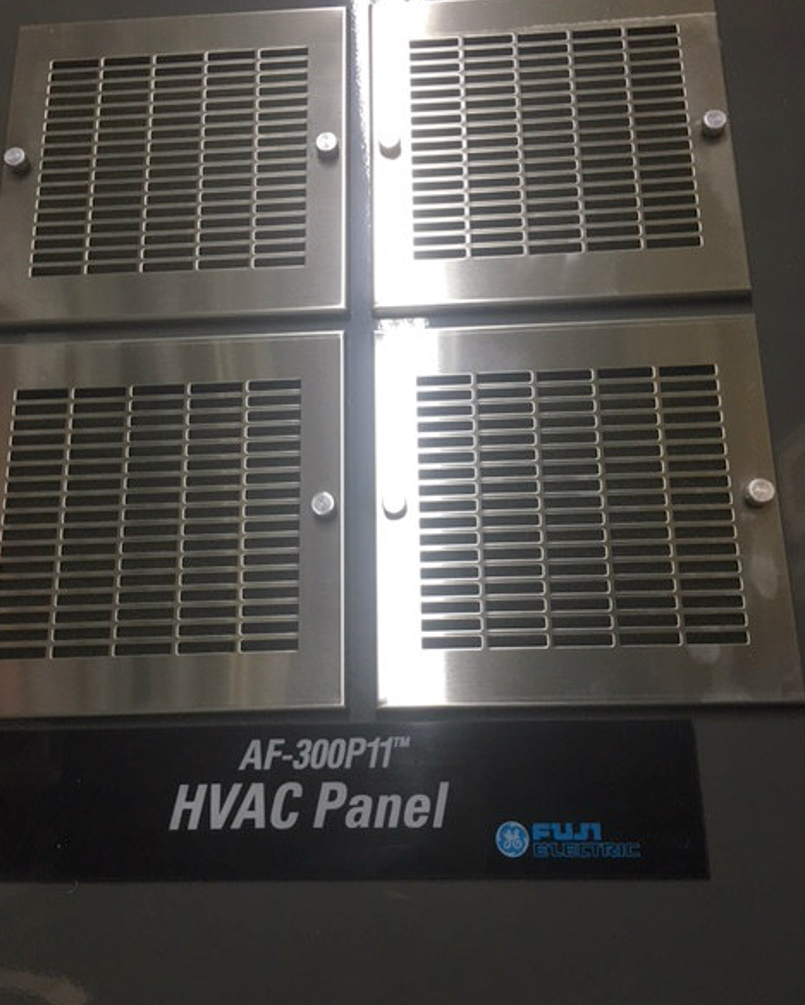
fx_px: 922
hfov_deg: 47.2
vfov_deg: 57.1
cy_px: 477
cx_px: 401
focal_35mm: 31
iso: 80
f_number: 2.2
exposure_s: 1/30
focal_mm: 4.15
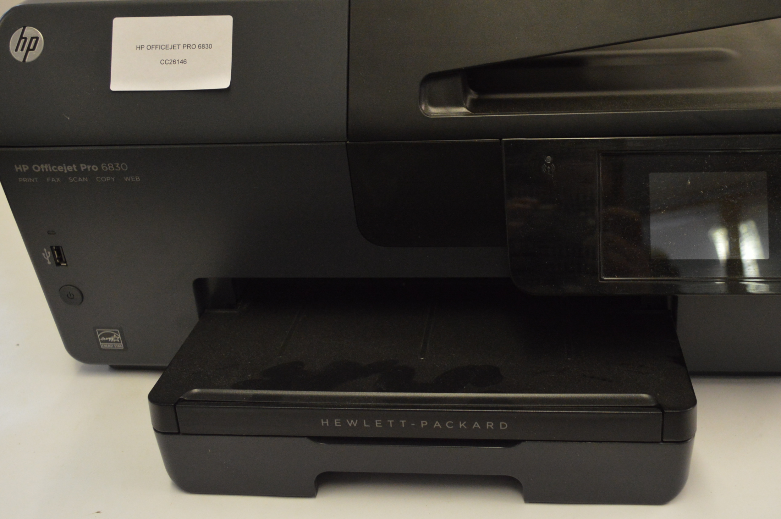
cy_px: 184
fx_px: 889
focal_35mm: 41
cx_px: 443
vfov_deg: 32.4
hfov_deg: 47.3
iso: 1800
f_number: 3.8
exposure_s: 1/60
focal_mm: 20
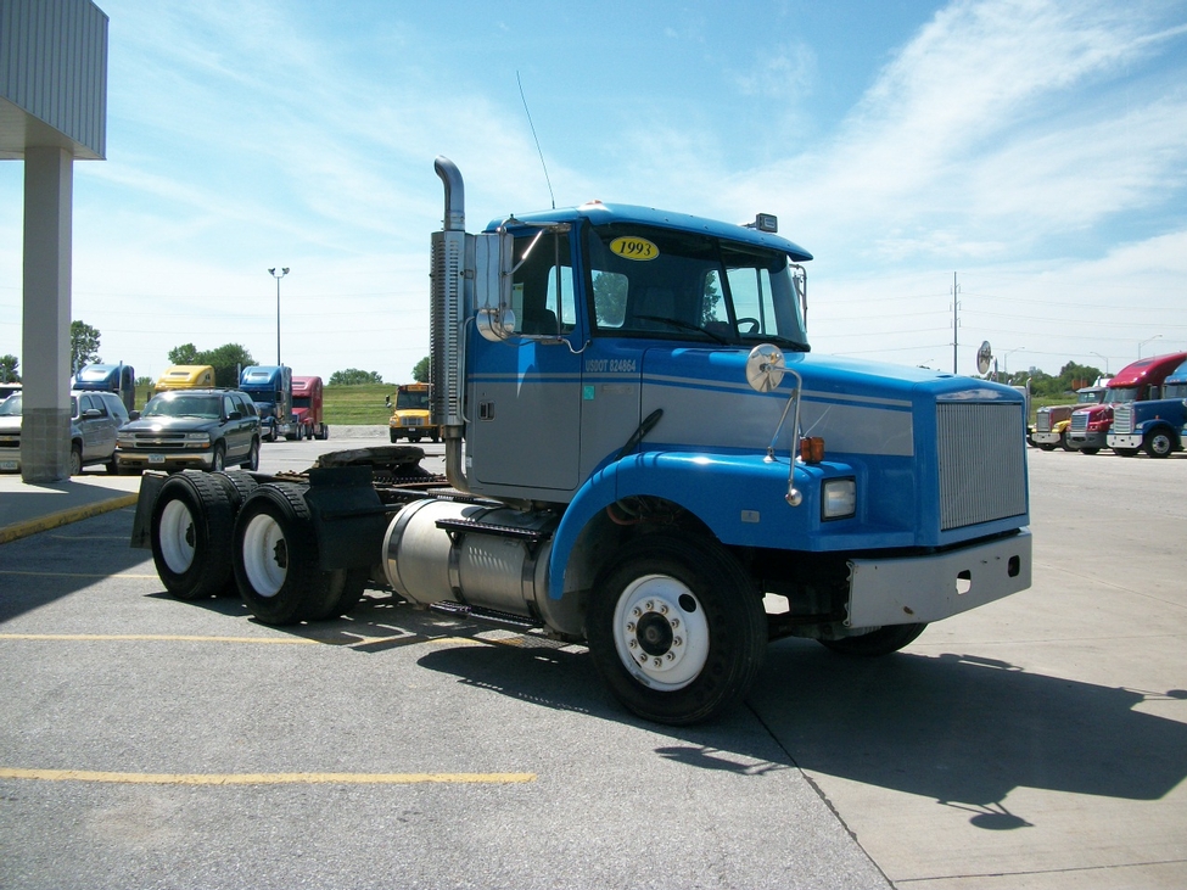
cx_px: 594
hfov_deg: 56.8
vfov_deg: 44.2
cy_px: 445
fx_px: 1097
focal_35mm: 32
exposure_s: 1/160
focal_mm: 5.7
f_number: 8.8
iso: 80
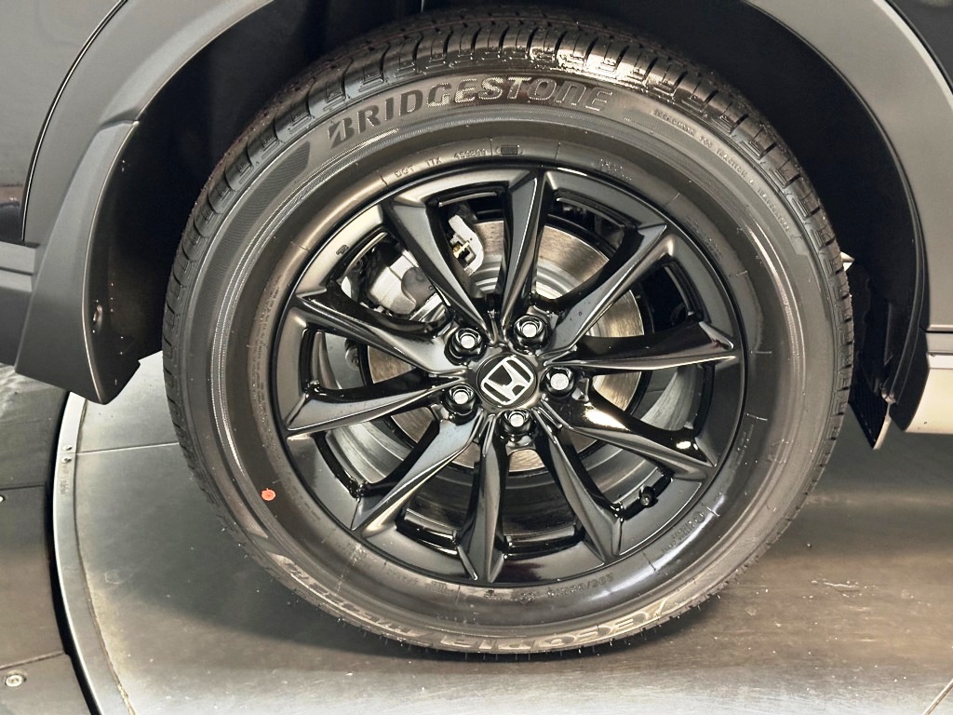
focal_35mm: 48
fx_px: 1321
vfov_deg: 30.3
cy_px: 358
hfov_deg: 39.7
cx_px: 476
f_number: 1.78
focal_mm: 6.86
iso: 640
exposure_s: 1/20
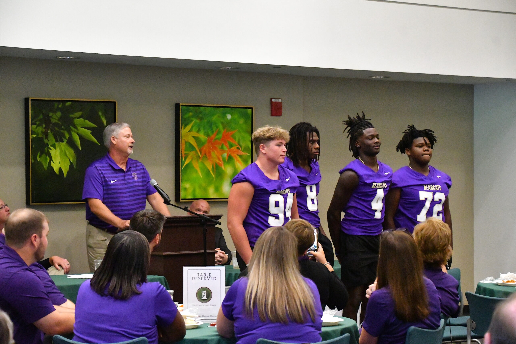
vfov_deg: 6.8
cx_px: 258
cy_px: 172
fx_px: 2902
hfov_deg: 10.2
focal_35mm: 202
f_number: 6.3
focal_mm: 135
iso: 16000
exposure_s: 1/200
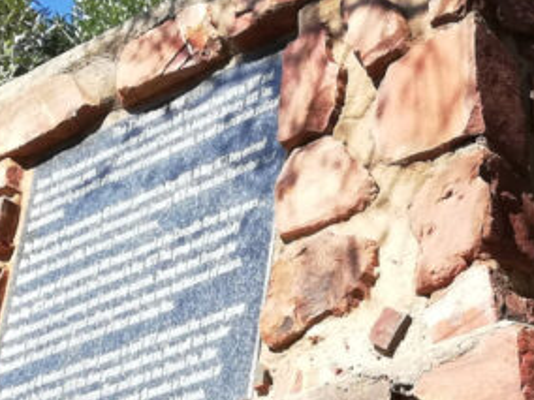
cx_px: 515
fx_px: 1697
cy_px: 614
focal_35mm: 110
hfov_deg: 17.5
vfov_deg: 12.7
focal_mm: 3.81
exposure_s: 1/434
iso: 50
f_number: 2.2
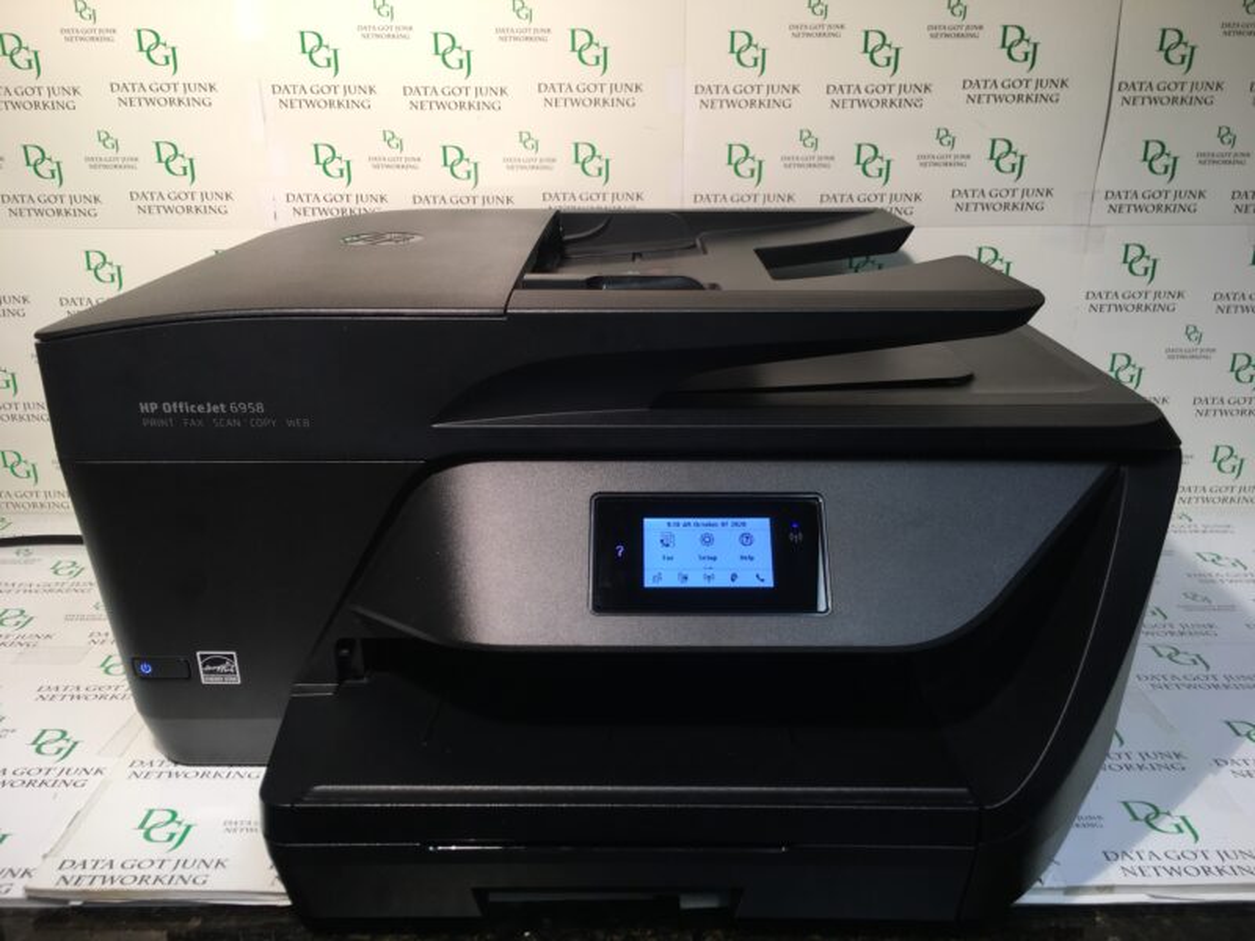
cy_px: 470
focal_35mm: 29
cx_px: 628
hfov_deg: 61.7
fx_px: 1051
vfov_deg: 48.2
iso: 32
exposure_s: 1/40
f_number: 2.2
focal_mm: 4.15
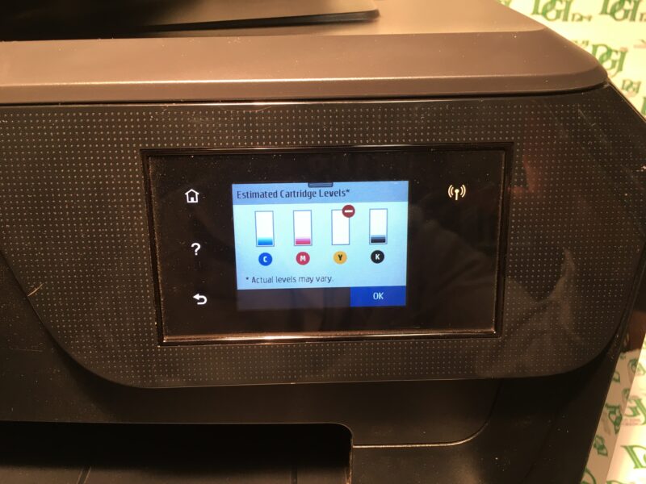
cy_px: 242
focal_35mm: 29
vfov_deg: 48.2
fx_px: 541
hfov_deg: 61.7
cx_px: 323
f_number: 2.2
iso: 50
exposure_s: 1/30
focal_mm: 4.15
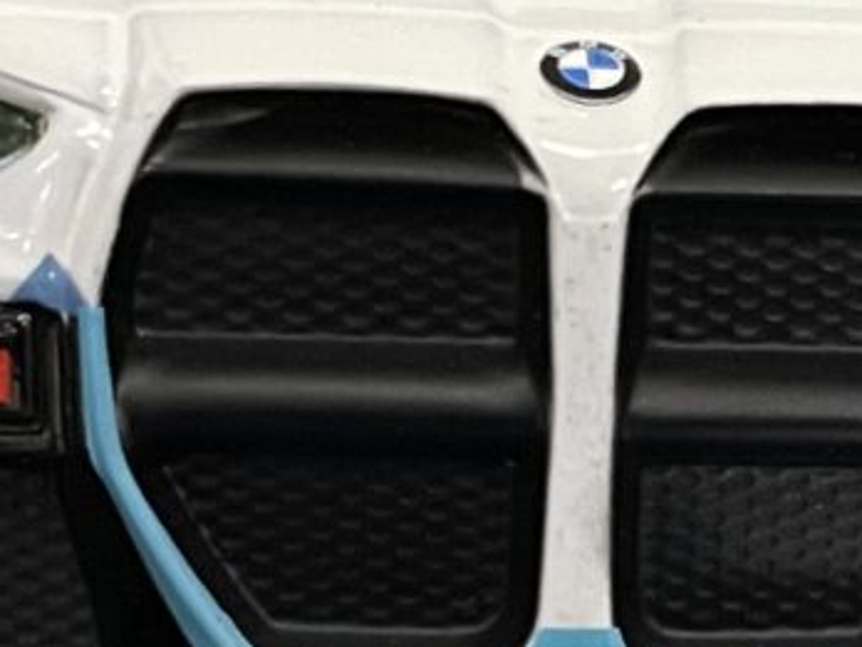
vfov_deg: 9.7
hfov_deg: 12.7
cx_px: 949
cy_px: 526
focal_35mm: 153
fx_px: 3810
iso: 400
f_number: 1.6
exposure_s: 1/40
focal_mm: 4.2
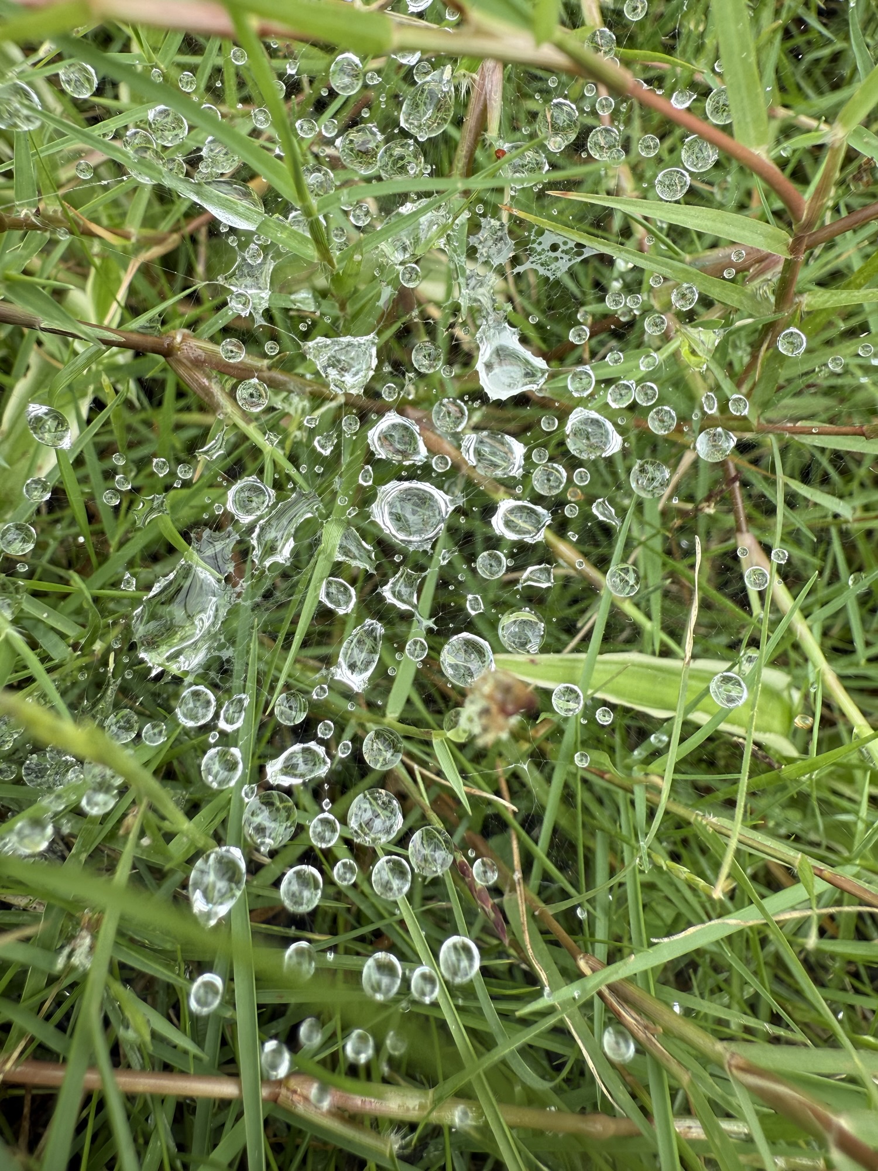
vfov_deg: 71.6
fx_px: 812
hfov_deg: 56.8
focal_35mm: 24
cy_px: 586
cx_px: 439
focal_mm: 2.22
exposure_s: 1/292
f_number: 2.2
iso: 40
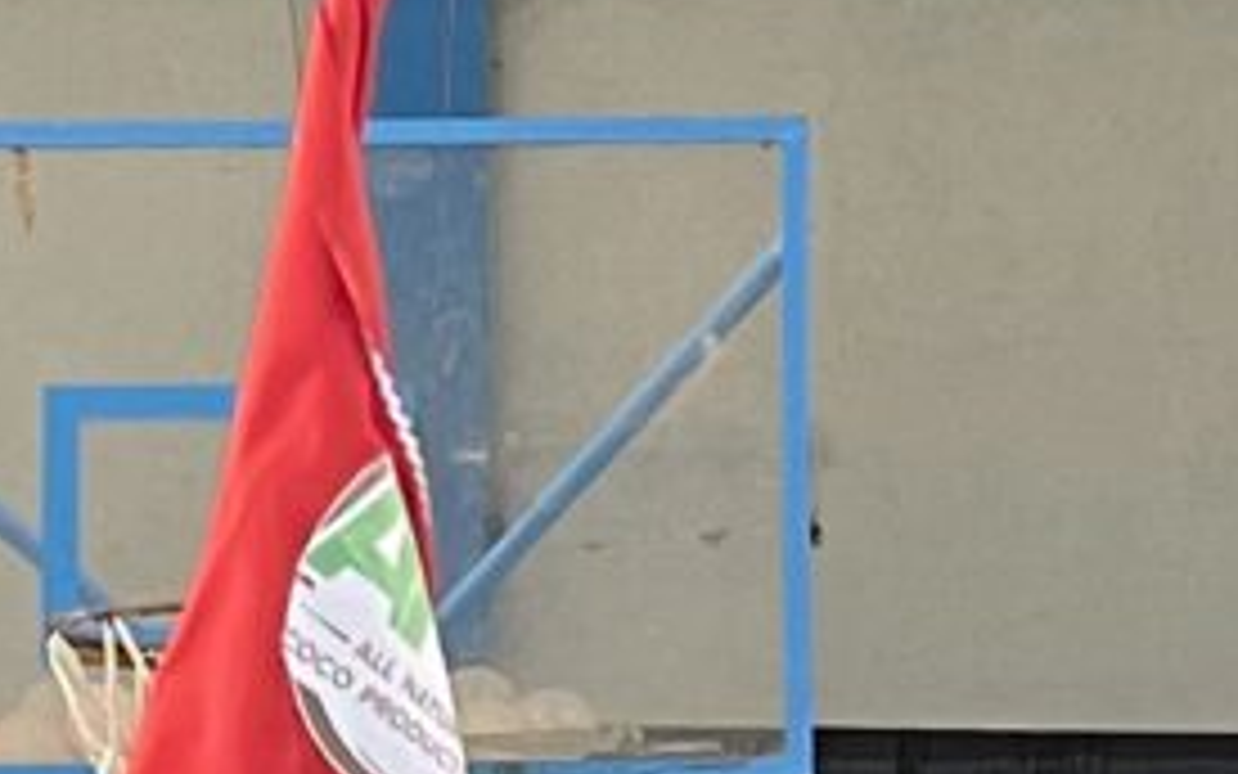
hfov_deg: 10.2
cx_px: 684
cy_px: 900
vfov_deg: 6.4
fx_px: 6918
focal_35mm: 205
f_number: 1.6
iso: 160
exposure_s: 1/60
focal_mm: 5.1
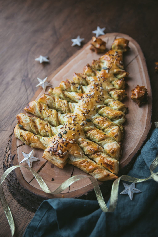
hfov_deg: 35.1
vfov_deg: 50.7
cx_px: 79
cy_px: 118
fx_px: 250
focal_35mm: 38
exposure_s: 1/60
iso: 400
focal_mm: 38
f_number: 2.8
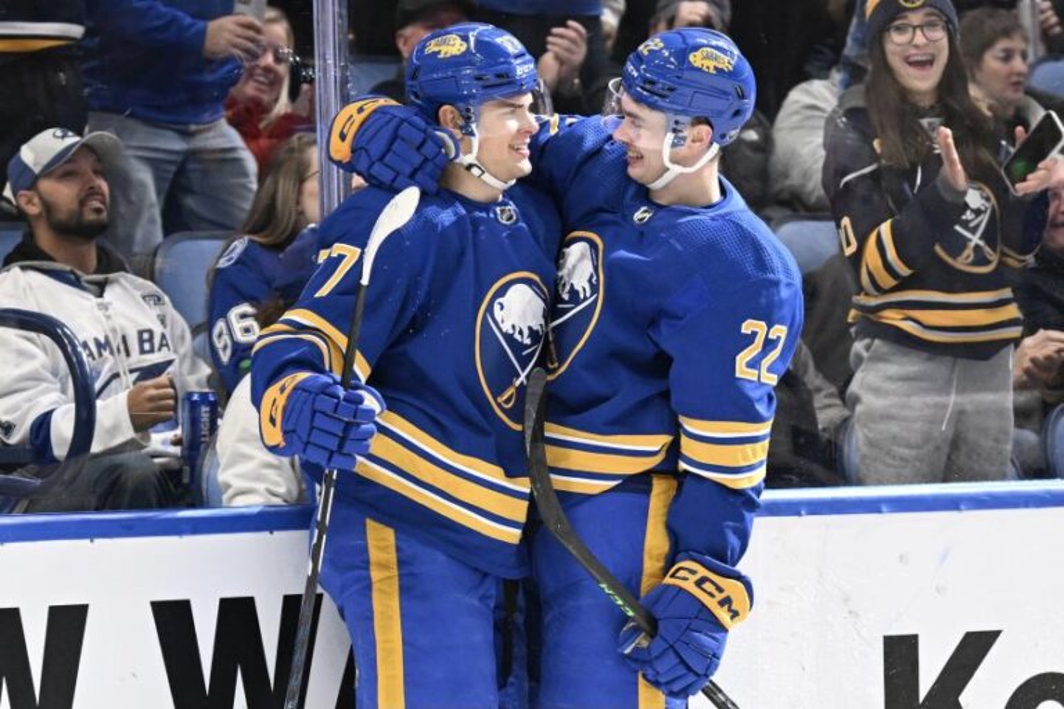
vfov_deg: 14.0
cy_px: 354
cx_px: 532
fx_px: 2896
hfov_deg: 20.8
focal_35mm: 98
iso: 3200
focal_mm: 98
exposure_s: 1/1600
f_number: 3.2
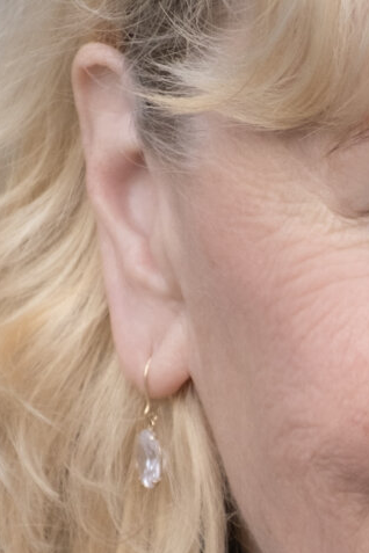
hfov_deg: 1.1
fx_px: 19801
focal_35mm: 1288
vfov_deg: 1.6
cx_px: 592
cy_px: 686
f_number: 4.8
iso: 800
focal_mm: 200
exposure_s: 1/300
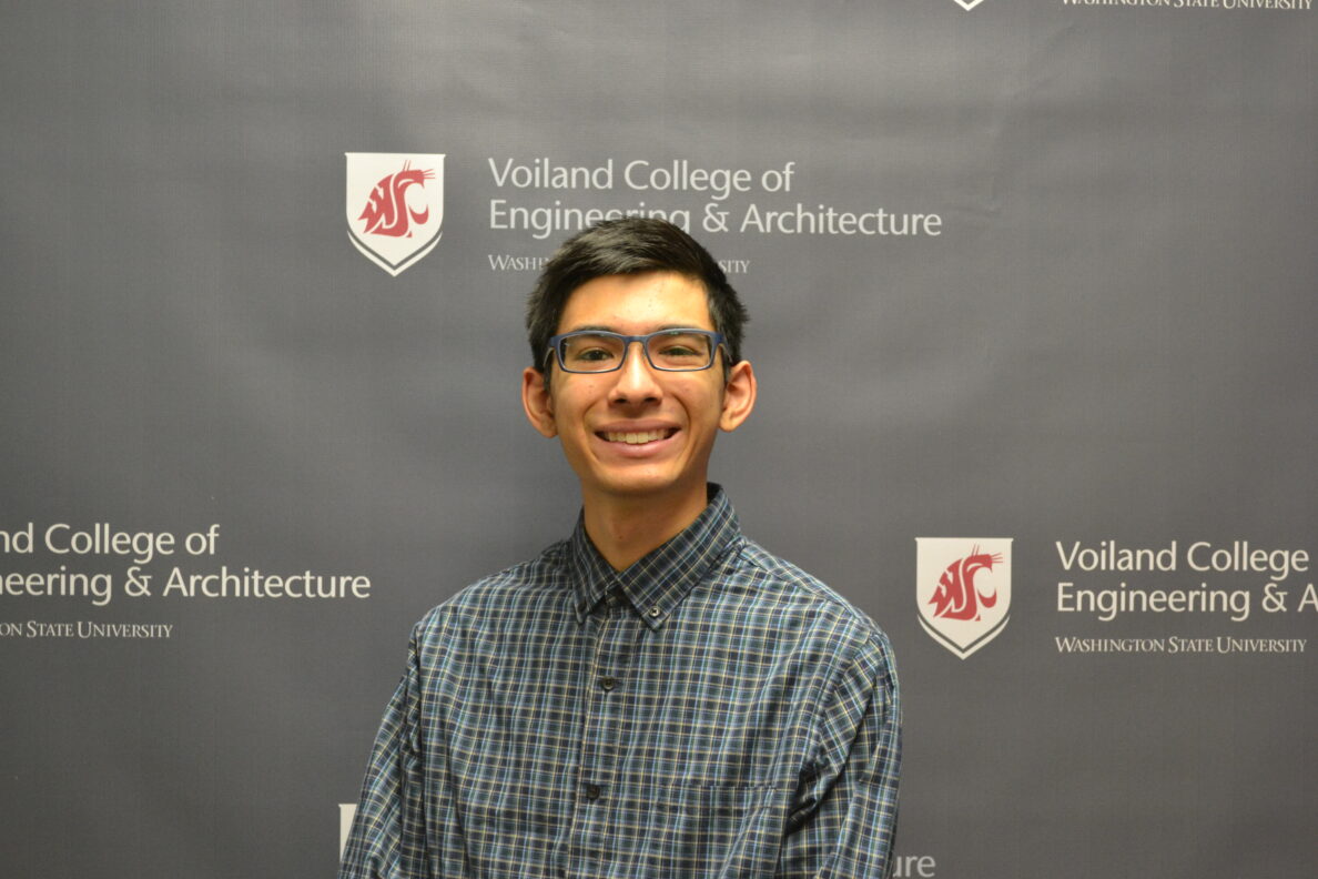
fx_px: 2196
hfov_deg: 33.4
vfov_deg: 22.6
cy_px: 440
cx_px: 659
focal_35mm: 60
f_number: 5.3
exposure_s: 1/15
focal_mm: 40
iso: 1250
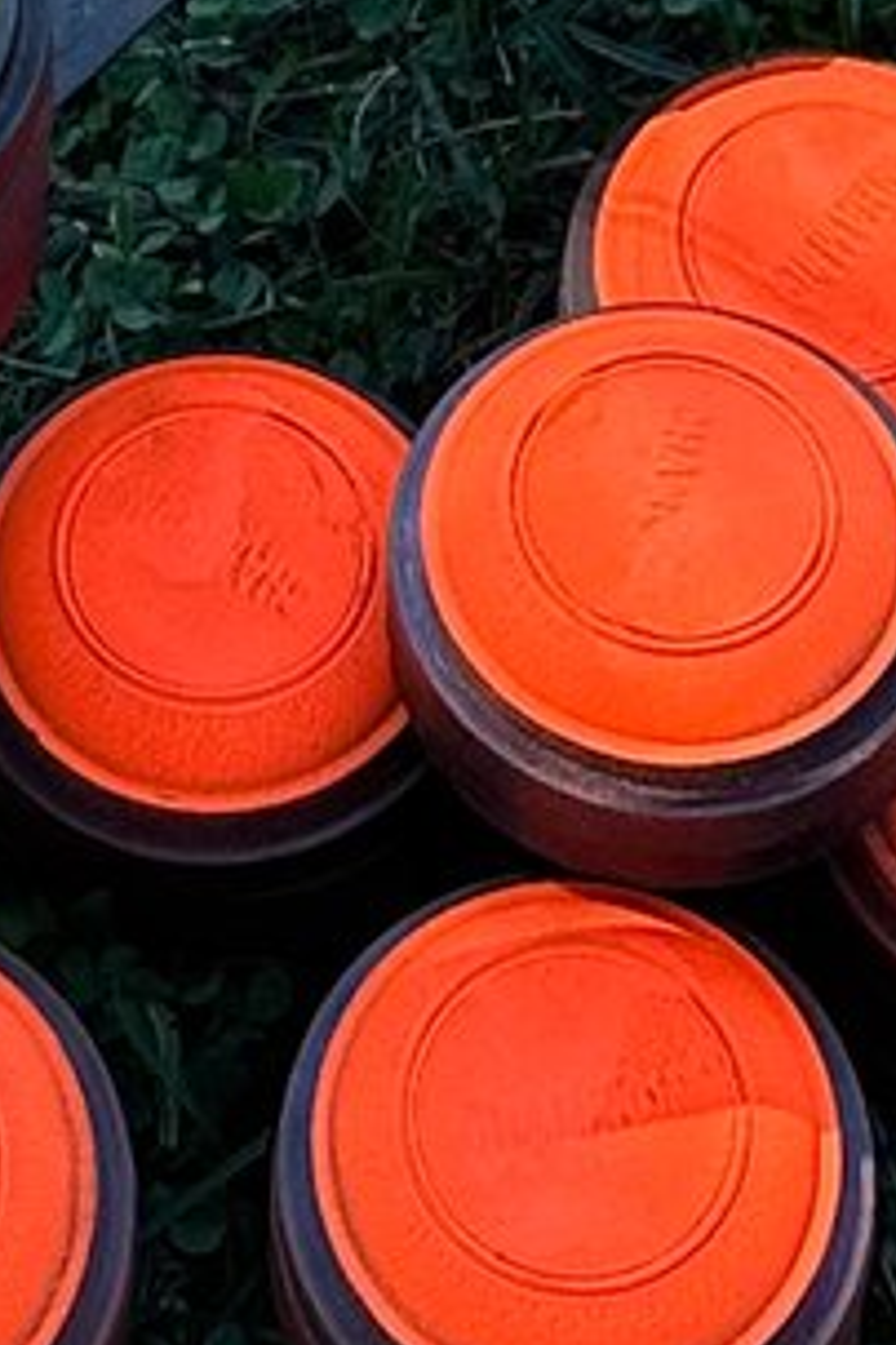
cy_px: -2477
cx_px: 146
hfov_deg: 8.3
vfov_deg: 9.9
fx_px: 6160
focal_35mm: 165
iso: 80
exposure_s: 1/496
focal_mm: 6.86
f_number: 1.78
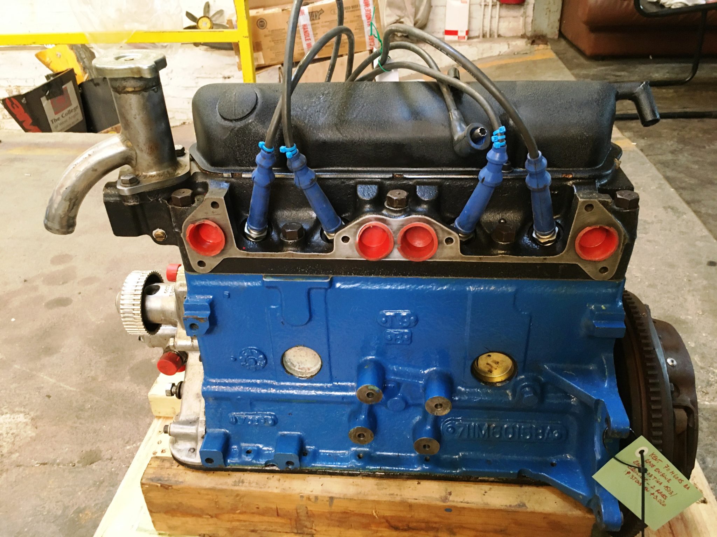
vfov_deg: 48.2
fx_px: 601
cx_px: 358
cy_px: 268
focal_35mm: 29
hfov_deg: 61.7
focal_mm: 4.15
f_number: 2.2
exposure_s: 1/33
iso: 200
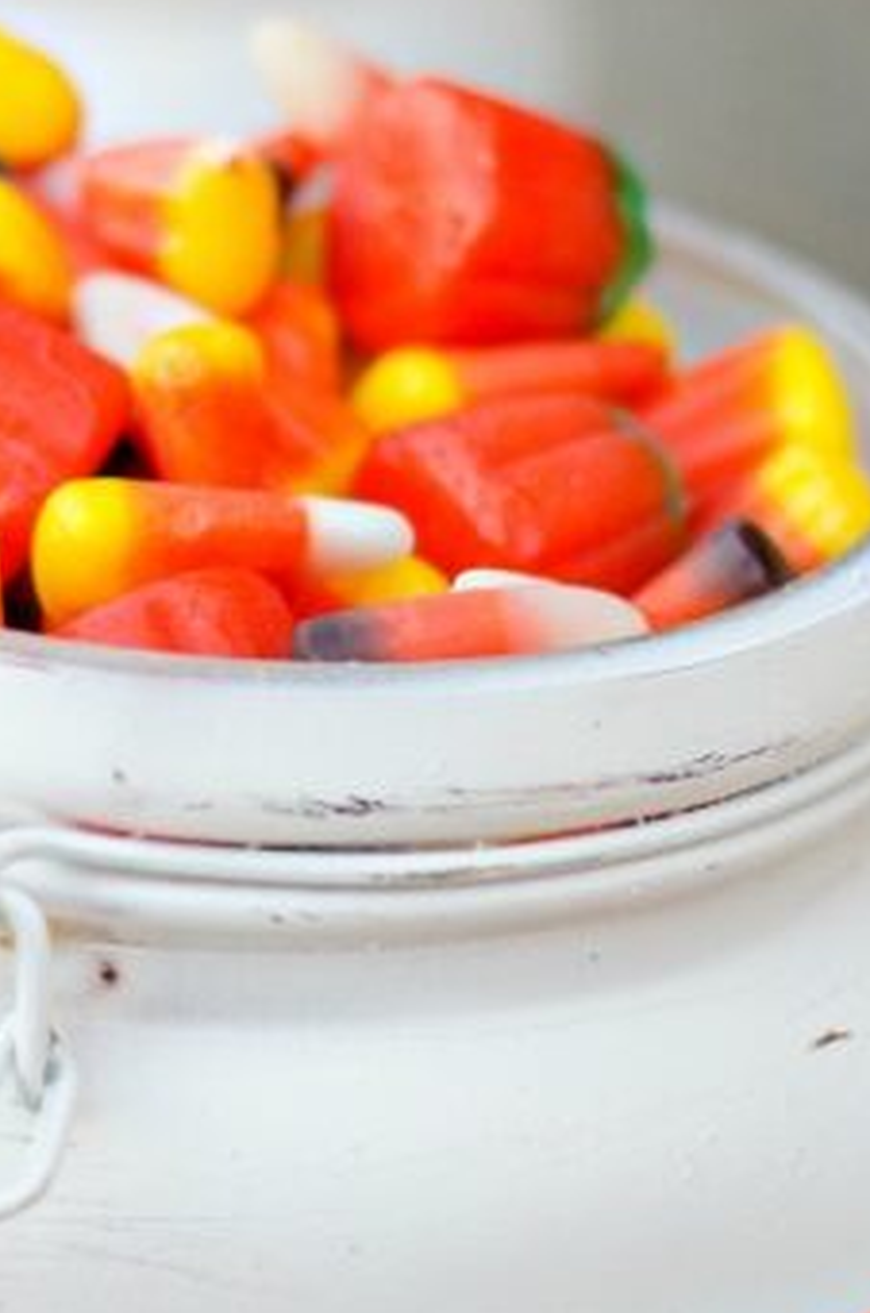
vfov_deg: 10.4
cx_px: 92
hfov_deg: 6.9
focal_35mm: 199
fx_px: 7243
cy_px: 735
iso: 250
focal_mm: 50
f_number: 2.5
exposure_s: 1/200
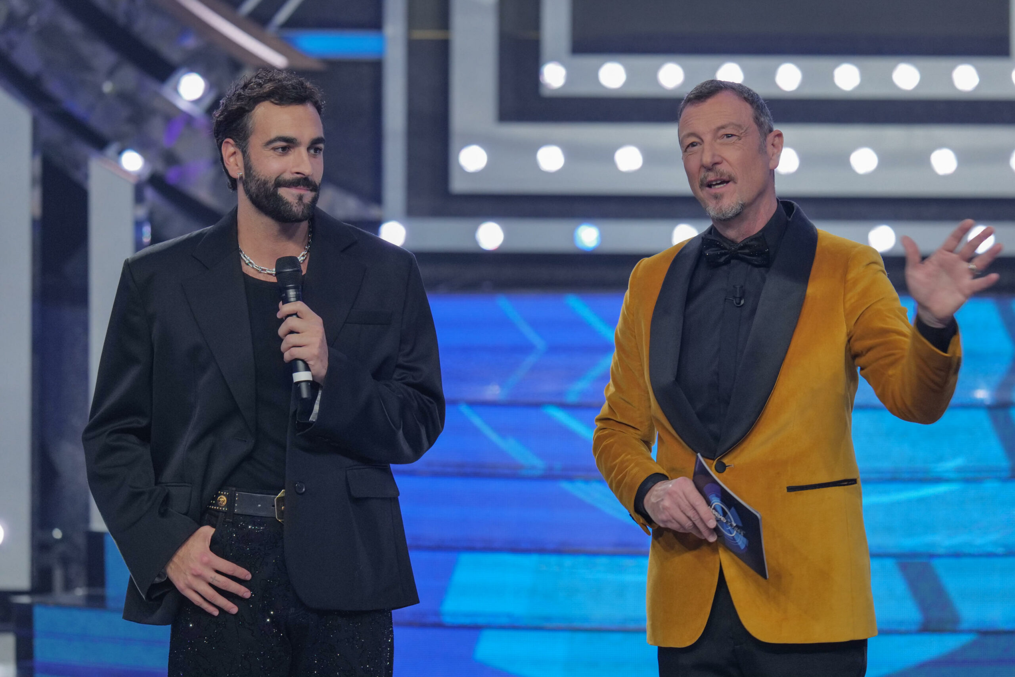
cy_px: 338
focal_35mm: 247
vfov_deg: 5.6
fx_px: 6964
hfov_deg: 8.3
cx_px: 508
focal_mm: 247
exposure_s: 1/125
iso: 3200
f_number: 5.6
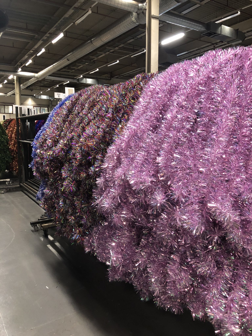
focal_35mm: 28
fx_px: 272
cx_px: 126
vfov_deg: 63.4
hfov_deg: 49.7
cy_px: 168
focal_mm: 4
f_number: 1.8
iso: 100
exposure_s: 1/14
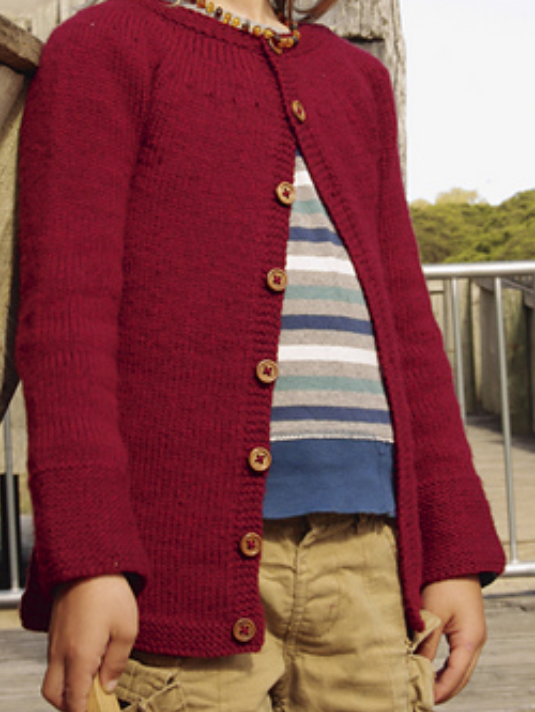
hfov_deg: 13.7
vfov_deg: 18.1
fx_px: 2224
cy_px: 233
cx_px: 250
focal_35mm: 108
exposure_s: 1/100
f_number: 20
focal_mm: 50
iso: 800
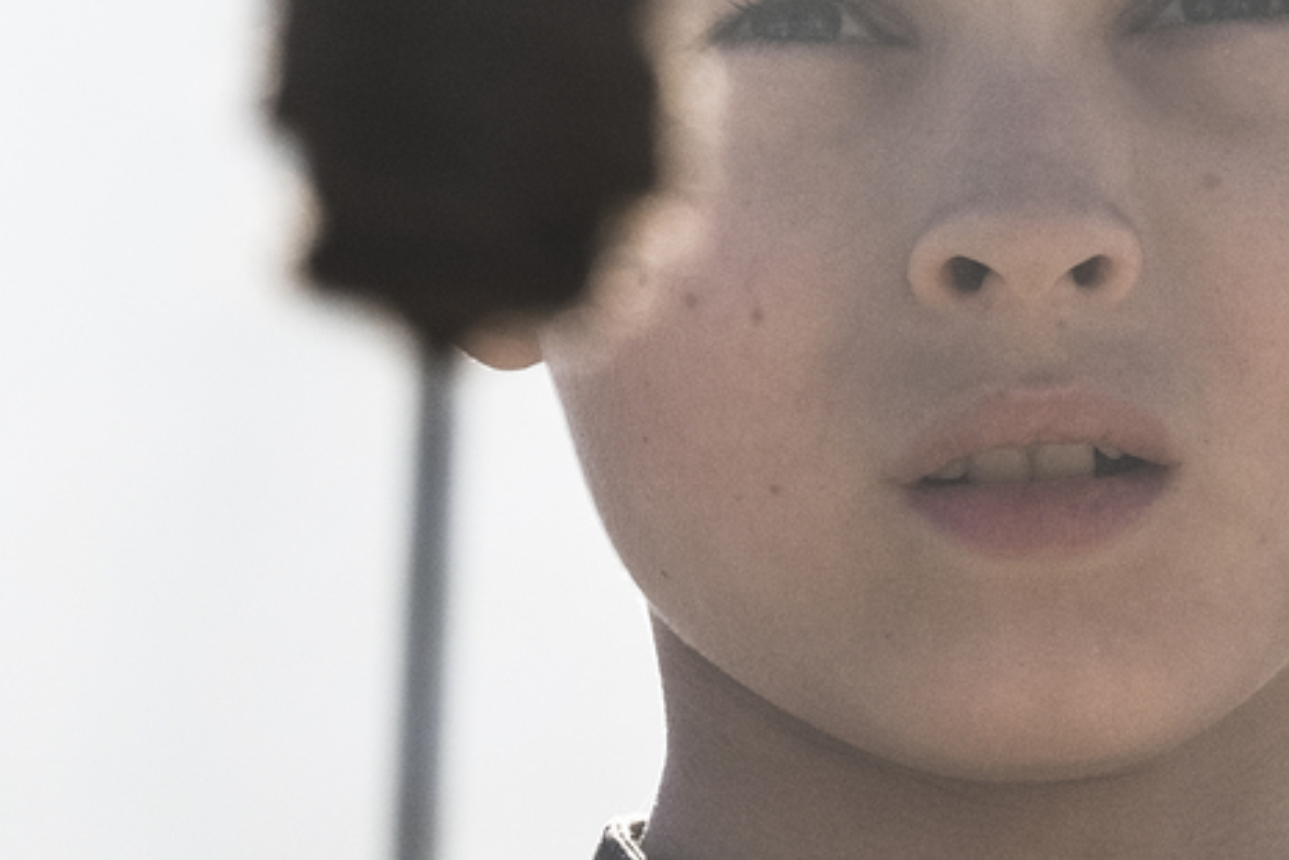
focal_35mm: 478
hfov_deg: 4.3
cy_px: 183
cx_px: 2152
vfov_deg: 2.9
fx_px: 17119
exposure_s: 1/1000
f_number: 6.4
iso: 250
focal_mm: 77.3
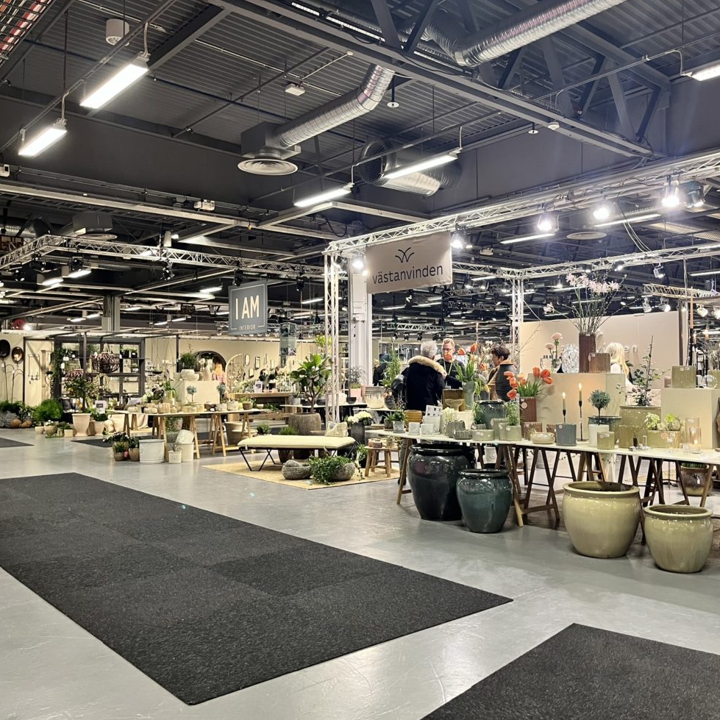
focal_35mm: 31
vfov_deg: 52.5
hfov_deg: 52.3
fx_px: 729
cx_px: 424
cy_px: 360
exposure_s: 1/50
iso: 125
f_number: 1.6
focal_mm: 5.1
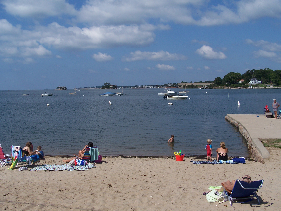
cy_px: 106
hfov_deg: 46.8
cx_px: 140
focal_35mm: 40
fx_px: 325
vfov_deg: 36.0
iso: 80
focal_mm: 6.7
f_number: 5.6
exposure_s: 1/750
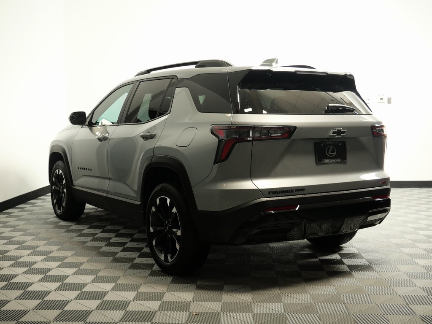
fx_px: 499
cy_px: 162
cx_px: 216
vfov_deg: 36.0
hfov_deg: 46.8
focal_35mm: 40
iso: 400
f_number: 5
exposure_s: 1/200
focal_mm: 20
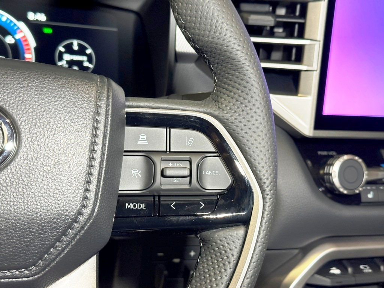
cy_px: 144
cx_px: 192
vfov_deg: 30.3
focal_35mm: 48
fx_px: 532
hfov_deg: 39.7
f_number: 1.78
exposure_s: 1/40
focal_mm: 6.86
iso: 400
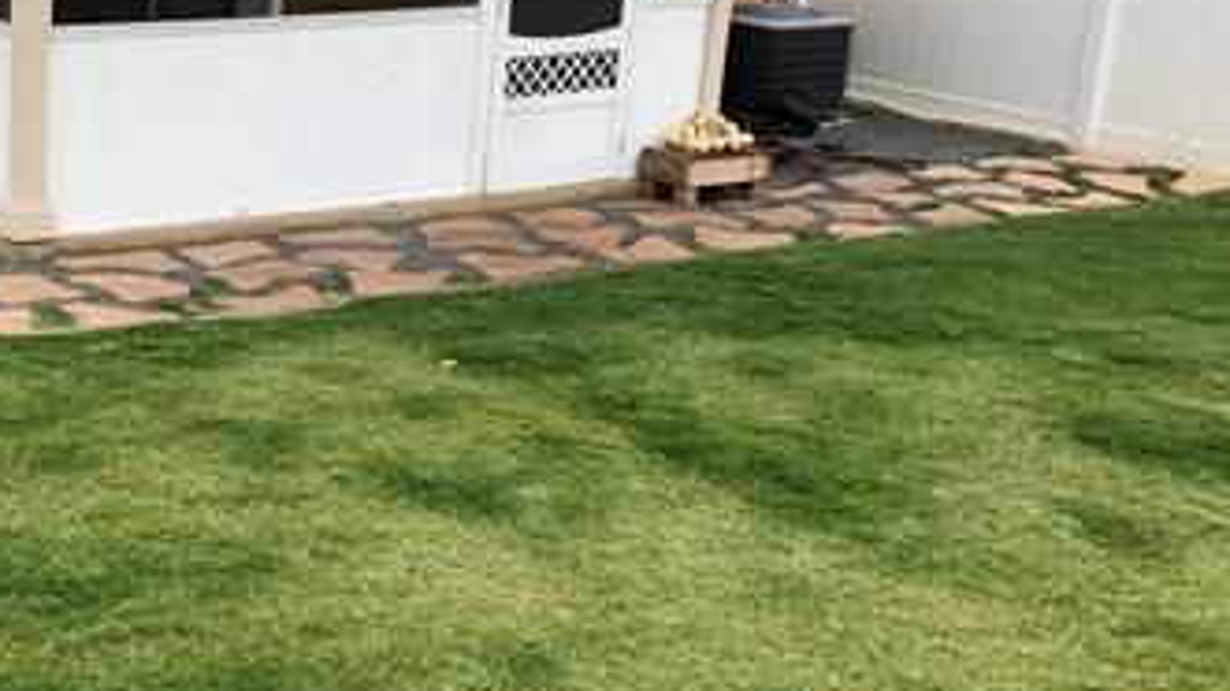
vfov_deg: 20.4
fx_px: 1924
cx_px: 160
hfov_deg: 33.8
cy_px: 331
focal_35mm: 59
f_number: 1.8
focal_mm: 3.99
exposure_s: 1/1451
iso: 20
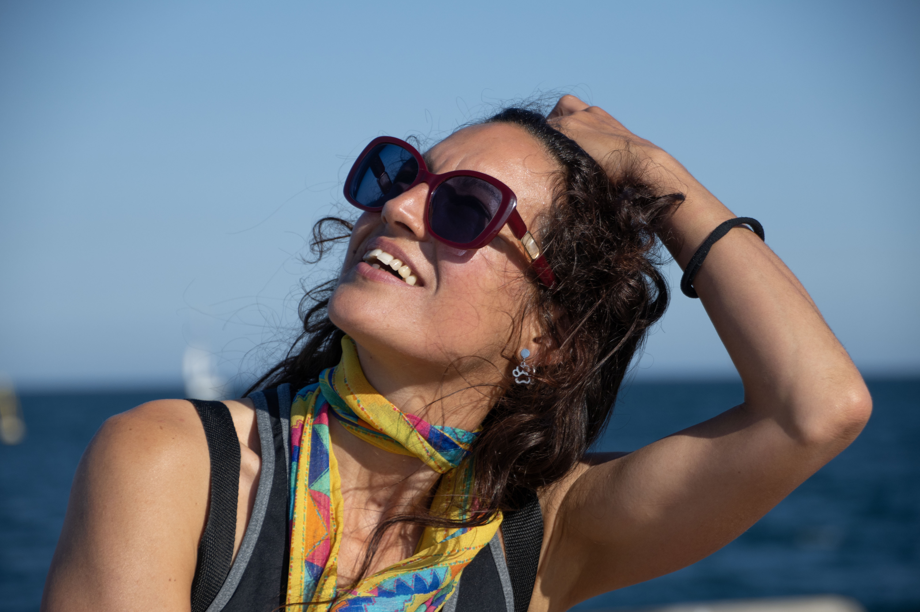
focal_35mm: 150
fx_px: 3831
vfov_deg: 9.1
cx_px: 460
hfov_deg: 13.7
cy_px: 306
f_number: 5.6
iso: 100
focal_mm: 100
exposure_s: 1/1000
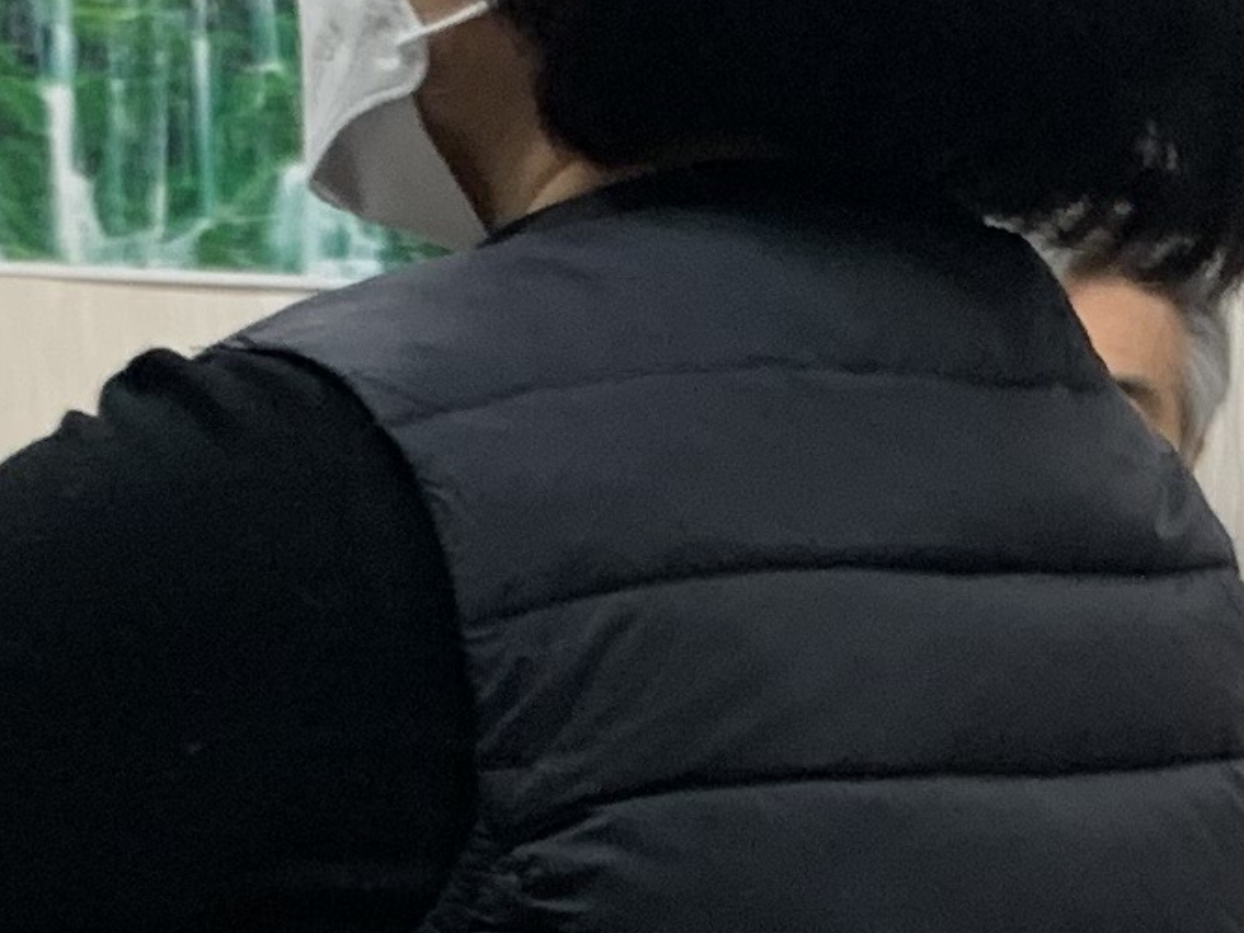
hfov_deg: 12.5
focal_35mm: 157
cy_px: 1540
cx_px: 1063
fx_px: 5642
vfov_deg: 9.1
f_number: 1.8
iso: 80
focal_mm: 4.25
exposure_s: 1/60
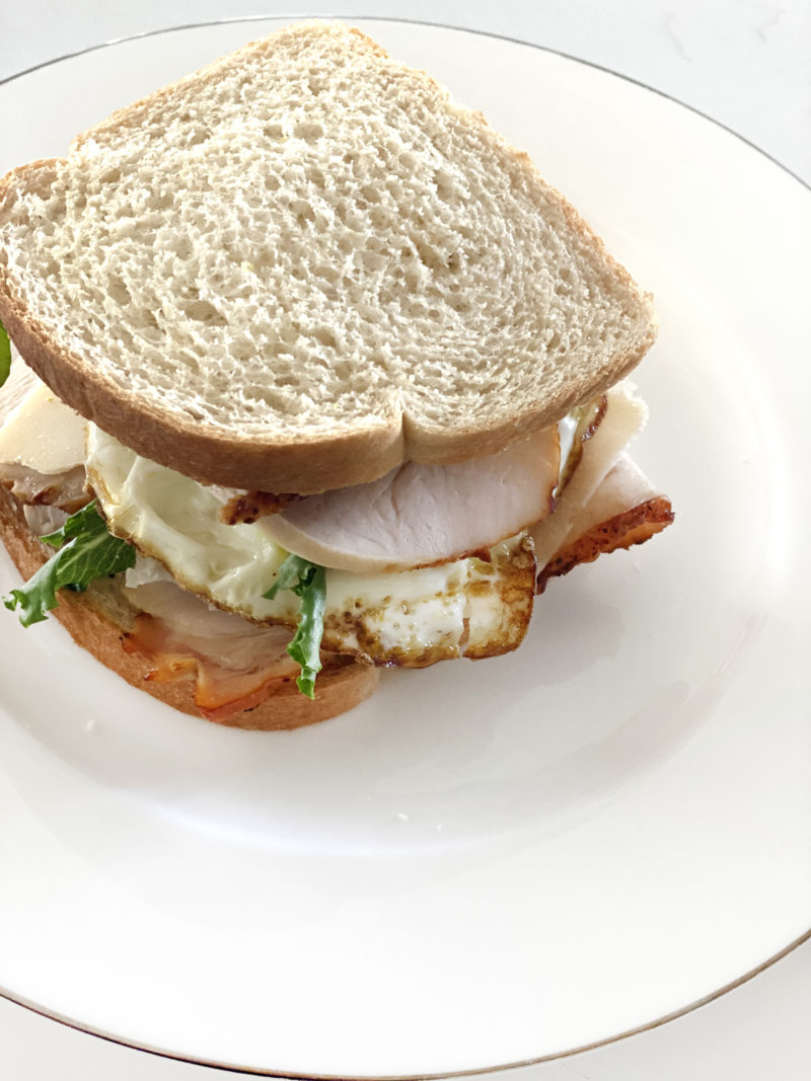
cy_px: 540
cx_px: 406
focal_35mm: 52
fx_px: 1625
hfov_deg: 28.0
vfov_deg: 36.8
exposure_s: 1/40
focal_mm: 6
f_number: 2
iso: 250
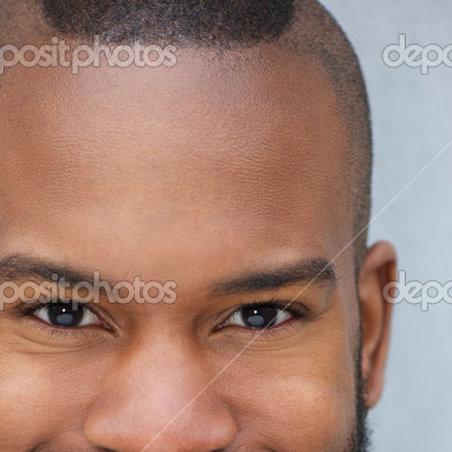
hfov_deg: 7.3
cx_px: 68
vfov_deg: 7.3
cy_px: 527
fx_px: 3531
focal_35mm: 239
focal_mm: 105
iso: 200
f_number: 3.5
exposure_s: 1/125
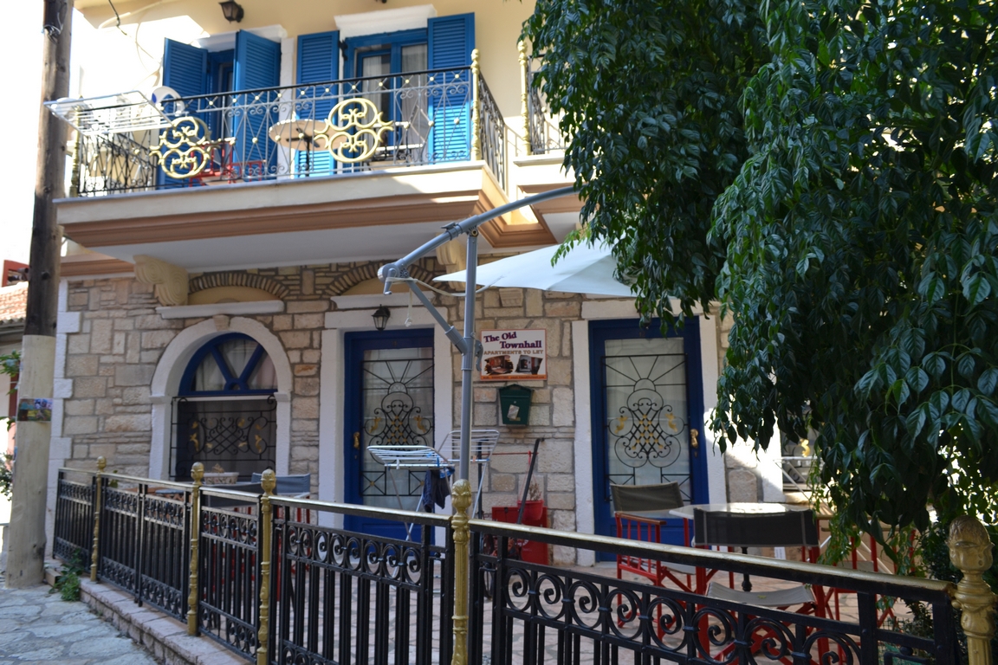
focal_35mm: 27
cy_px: 332
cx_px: 499
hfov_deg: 67.4
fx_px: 748
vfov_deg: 47.9
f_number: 5.6
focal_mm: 18
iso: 180
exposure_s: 1/125
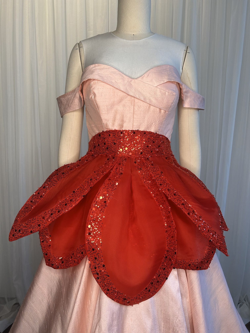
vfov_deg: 67.3
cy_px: 166
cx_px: 125
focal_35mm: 26
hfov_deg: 53.1
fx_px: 250
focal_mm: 5.7
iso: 80
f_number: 1.5
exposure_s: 1/120
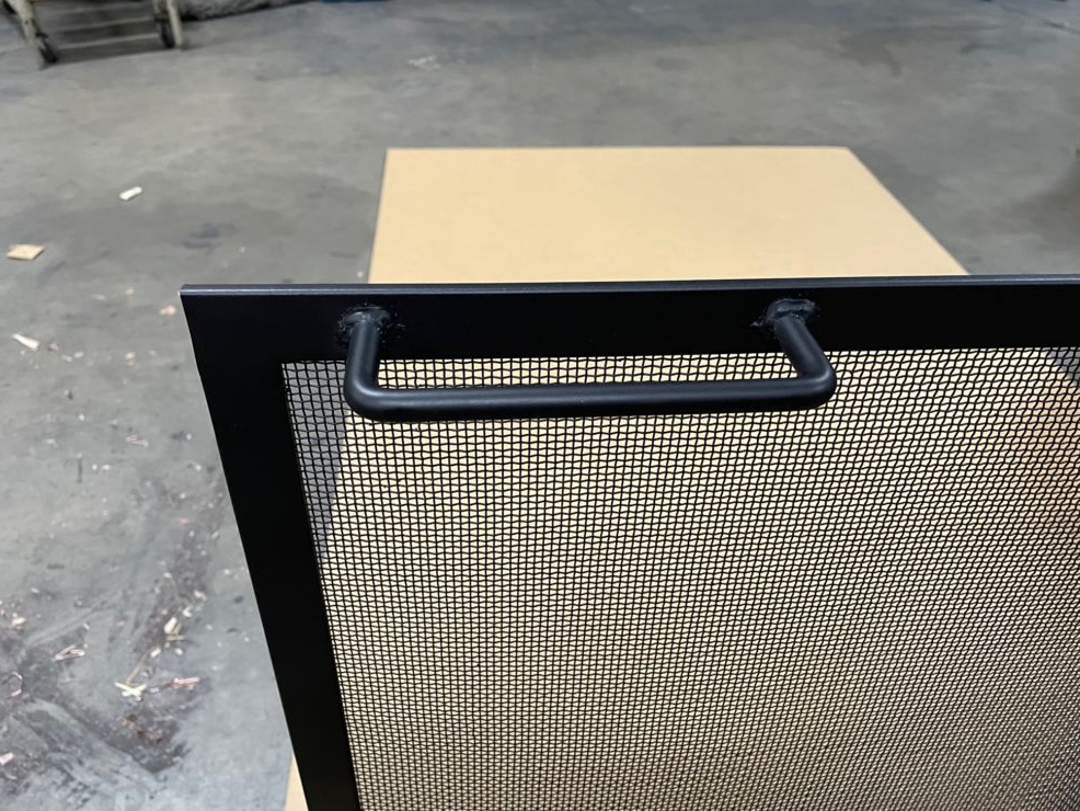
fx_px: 843
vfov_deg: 51.4
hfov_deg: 65.3
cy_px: 414
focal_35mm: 27
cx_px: 530
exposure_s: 1/60
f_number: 1.6
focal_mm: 4.2
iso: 400
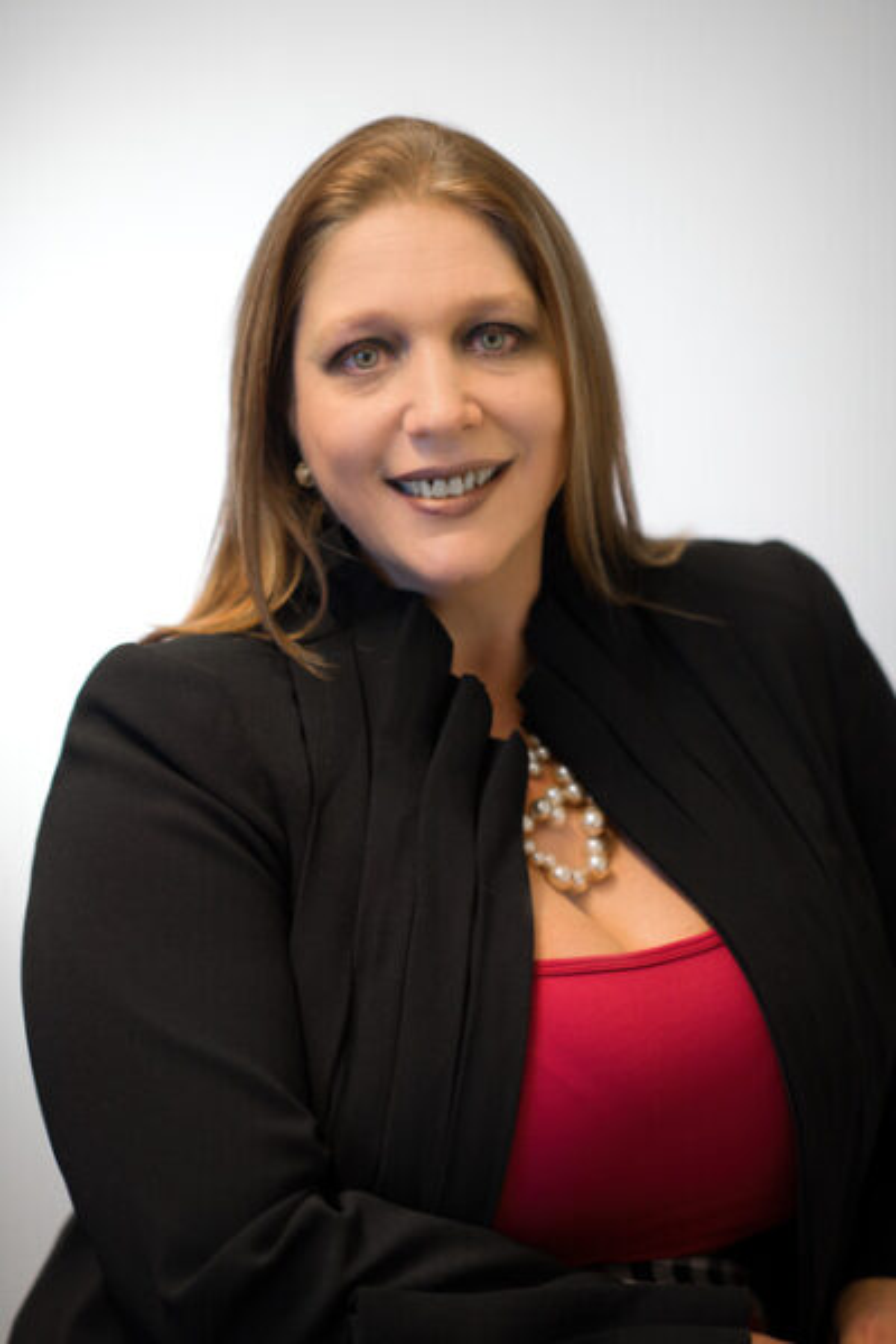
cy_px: 672
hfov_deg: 16.1
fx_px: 3173
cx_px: 448
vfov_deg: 23.9
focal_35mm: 85
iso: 1000
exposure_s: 1/200
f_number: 2
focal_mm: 85
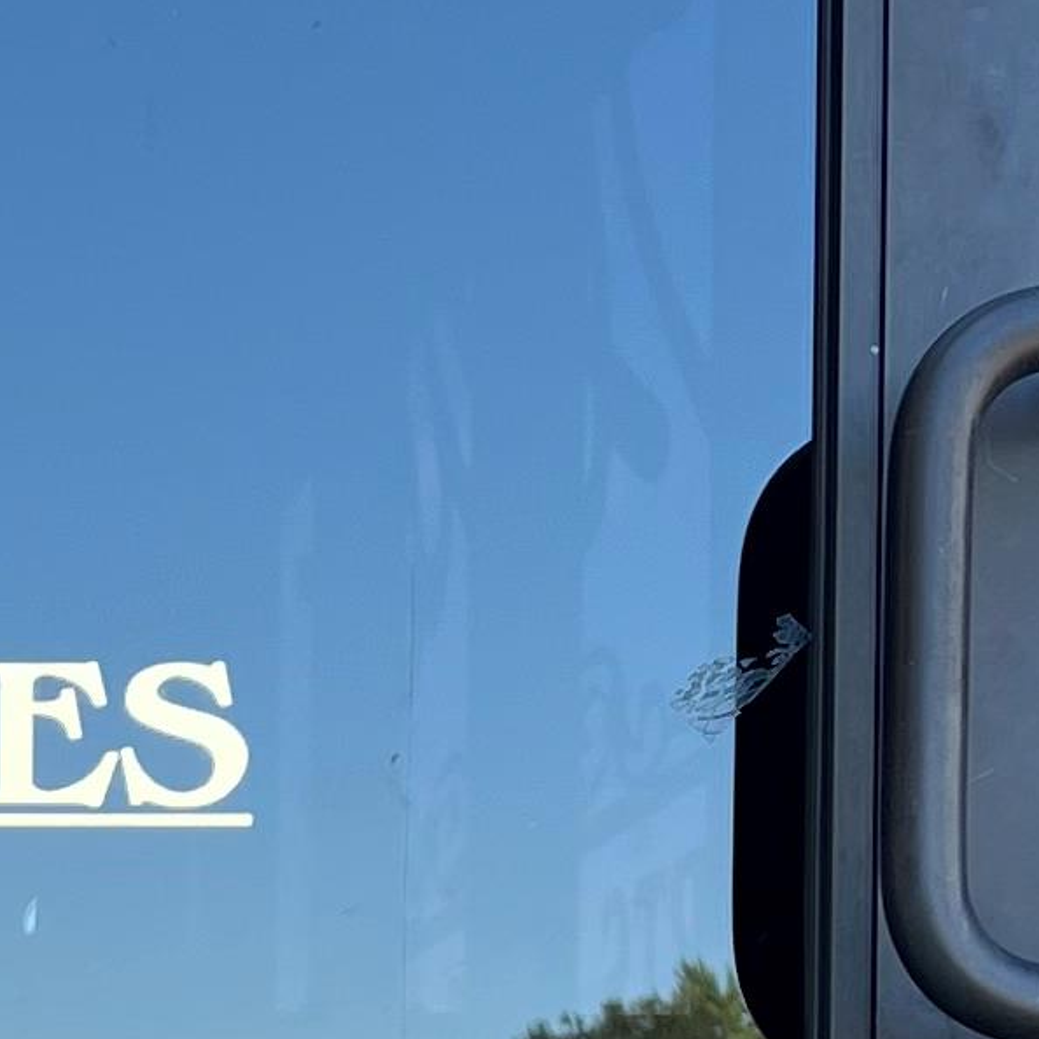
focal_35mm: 156
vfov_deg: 10.8
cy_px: 1504
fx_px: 5297
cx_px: -420
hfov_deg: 10.9
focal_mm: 5.7
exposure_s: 1/135
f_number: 1.5
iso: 32
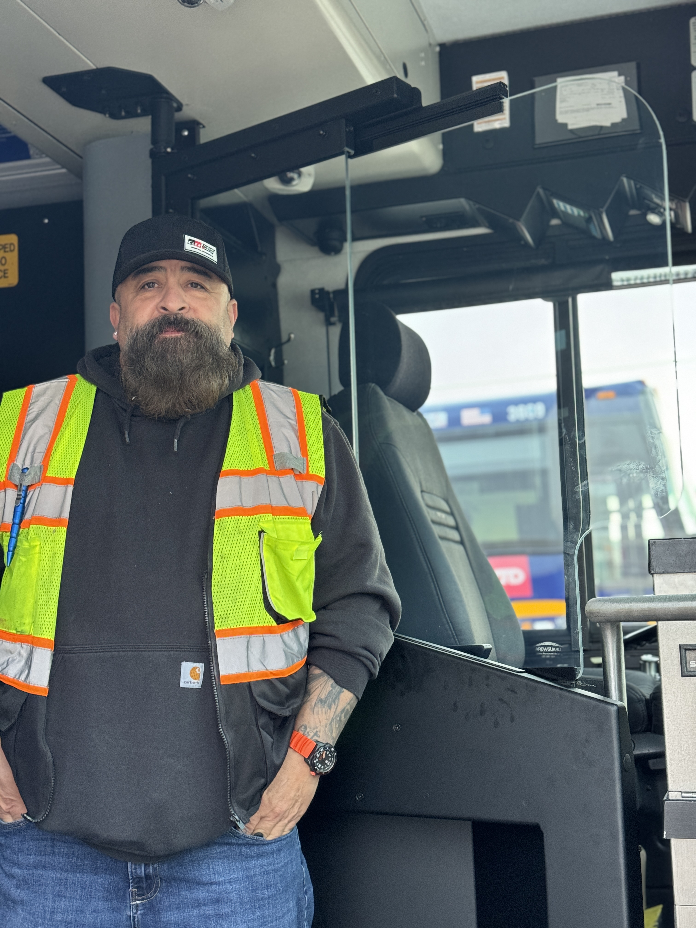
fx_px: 1287
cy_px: 464
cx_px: 348
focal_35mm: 48
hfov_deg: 30.3
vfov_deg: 39.7
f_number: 1.78
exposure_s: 1/54
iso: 250
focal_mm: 6.86
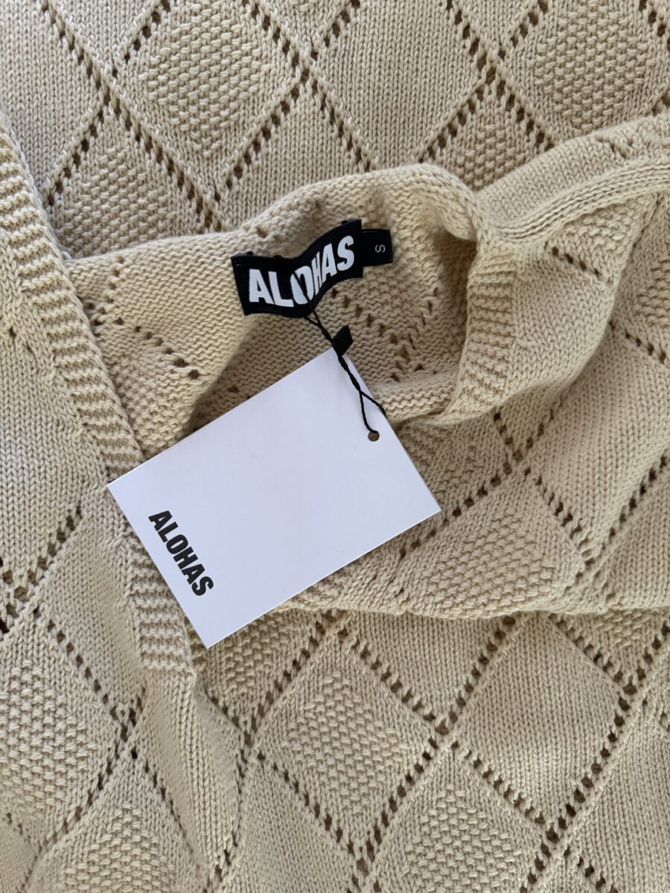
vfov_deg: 71.6
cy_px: 446
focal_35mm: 24
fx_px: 619
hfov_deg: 56.8
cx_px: 335
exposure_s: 1/60
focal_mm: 6.76
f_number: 1.78
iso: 400
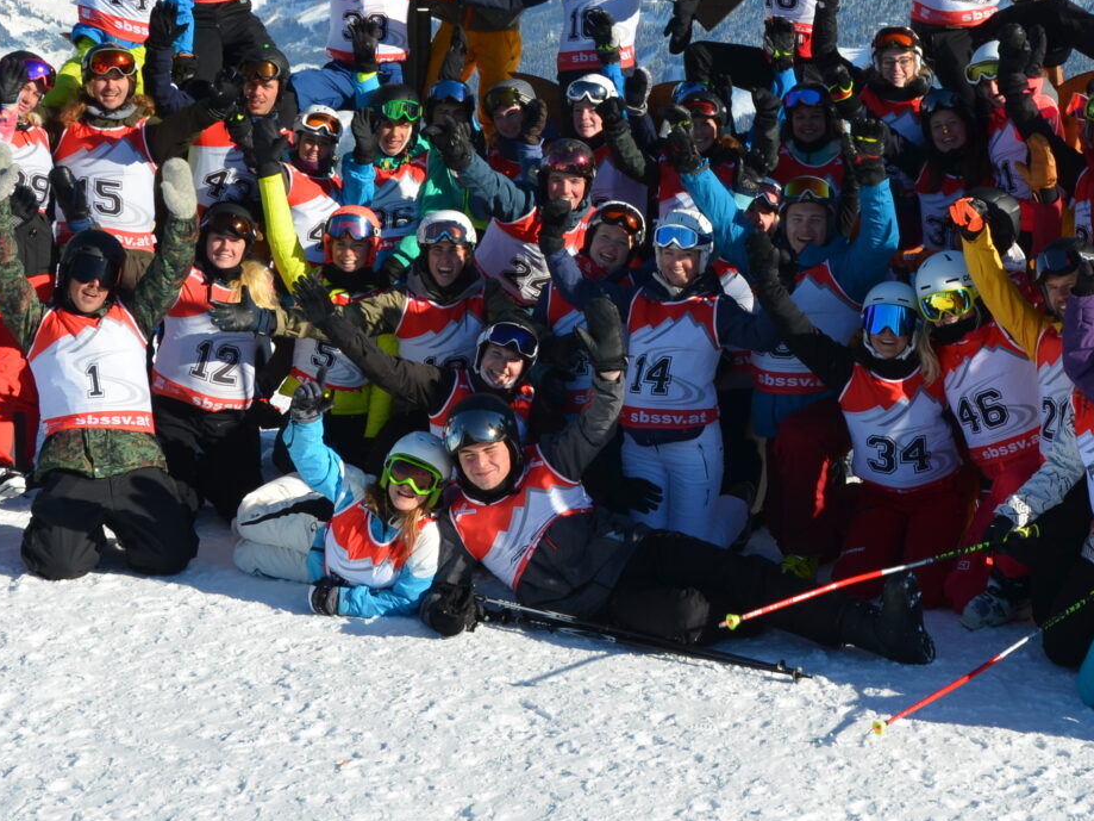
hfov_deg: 25.2
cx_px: 732
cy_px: 144
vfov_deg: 18.9
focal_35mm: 77
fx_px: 2433
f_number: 9
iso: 100
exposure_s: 1/320
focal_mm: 24
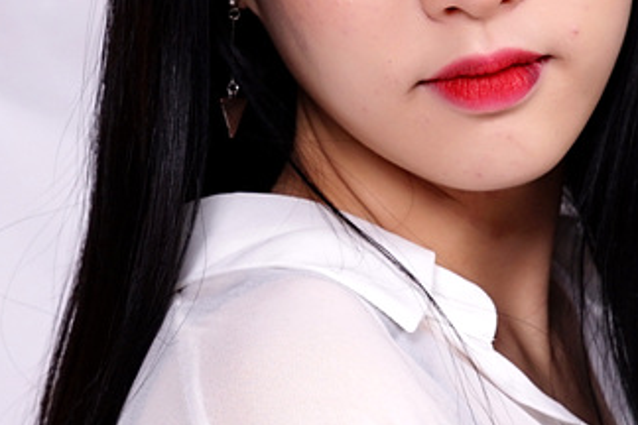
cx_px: 226
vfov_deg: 5.3
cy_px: 189
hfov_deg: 7.9
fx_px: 4590
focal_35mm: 259
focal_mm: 70
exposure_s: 1/125
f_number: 7.1
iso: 250
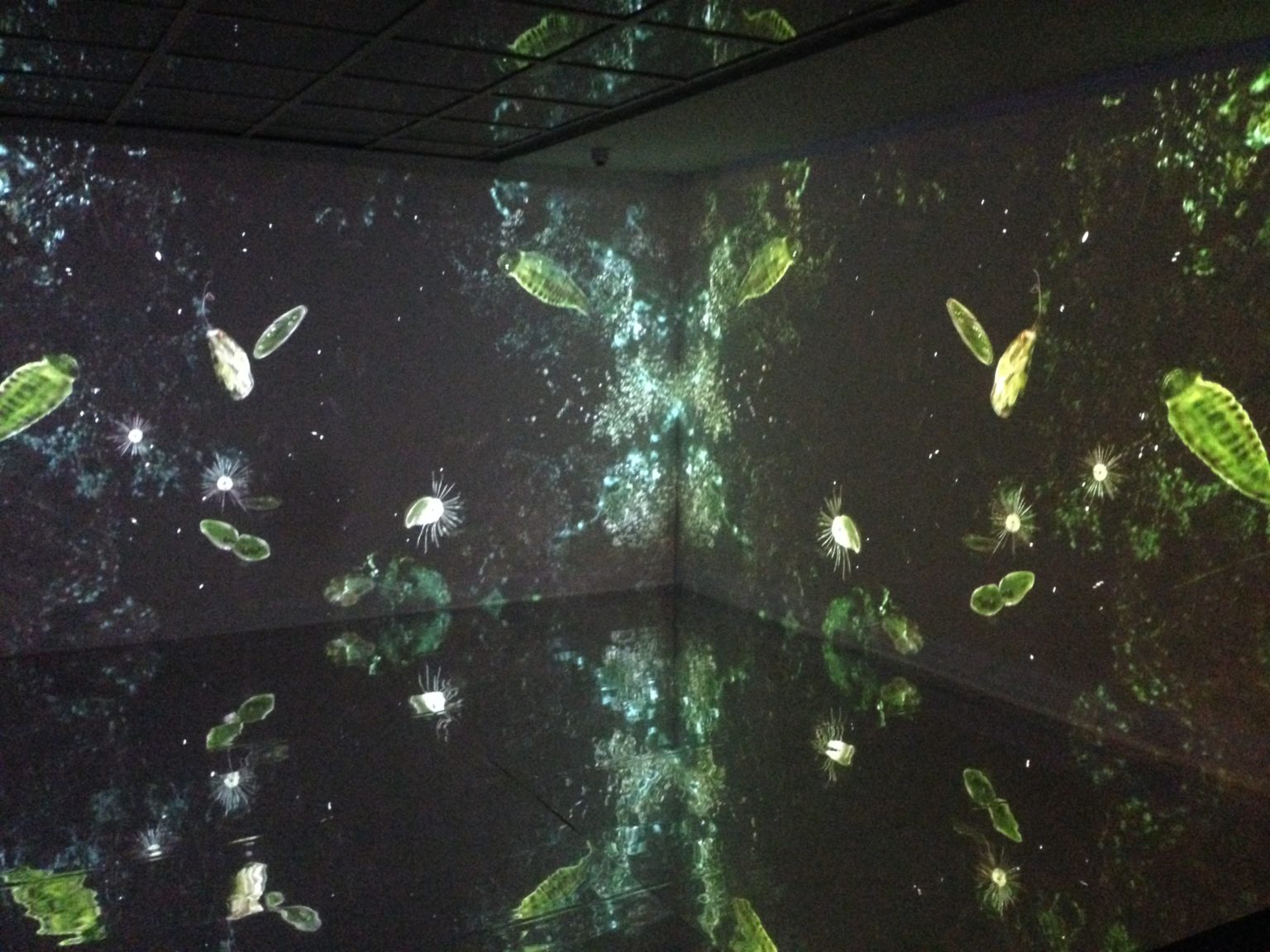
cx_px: 635
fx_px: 1211
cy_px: 476
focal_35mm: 33
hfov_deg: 55.4
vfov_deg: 42.9
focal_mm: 4.12
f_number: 2.4
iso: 800
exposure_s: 1/15
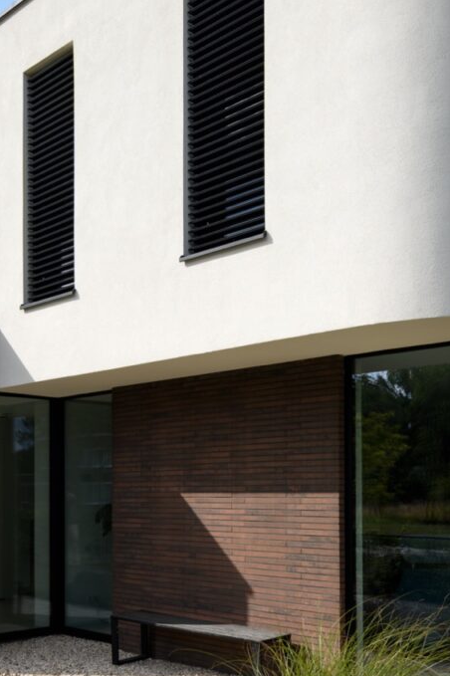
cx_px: 140
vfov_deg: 41.7
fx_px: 807
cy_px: 63
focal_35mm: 43
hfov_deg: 30.9
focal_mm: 19
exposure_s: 1/180
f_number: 8
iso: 64
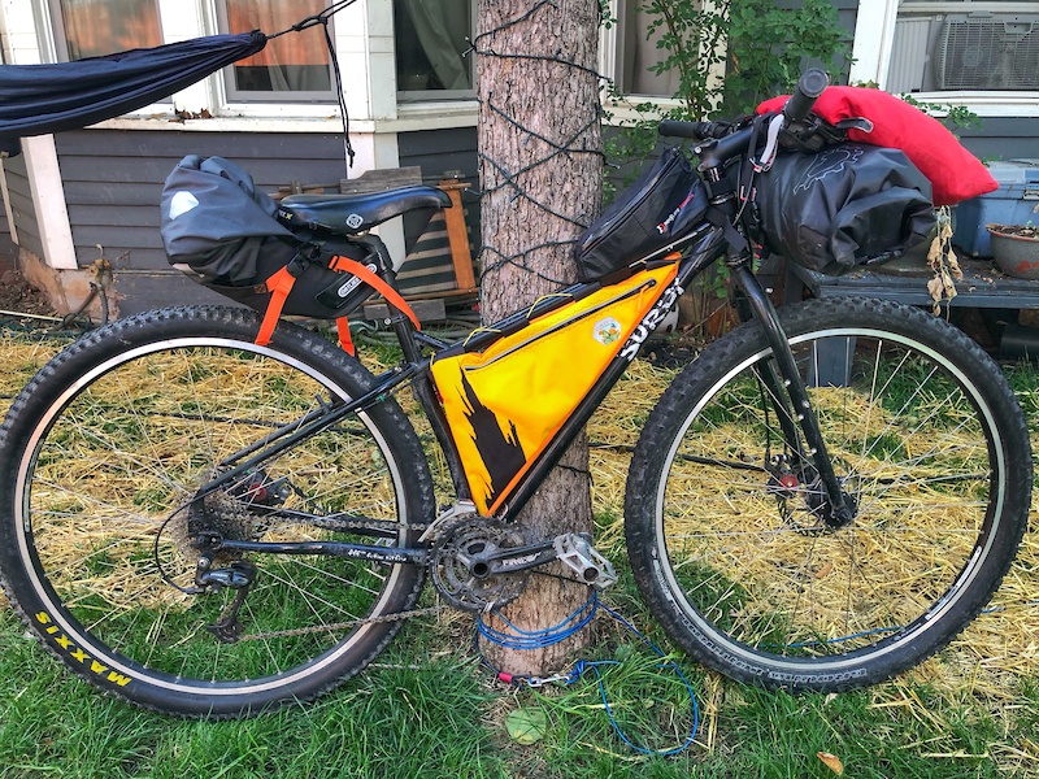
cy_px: 390
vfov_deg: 49.7
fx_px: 840
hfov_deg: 63.4
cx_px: 520
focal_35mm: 28
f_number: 1.8
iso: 25
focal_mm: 3.99
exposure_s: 1/40
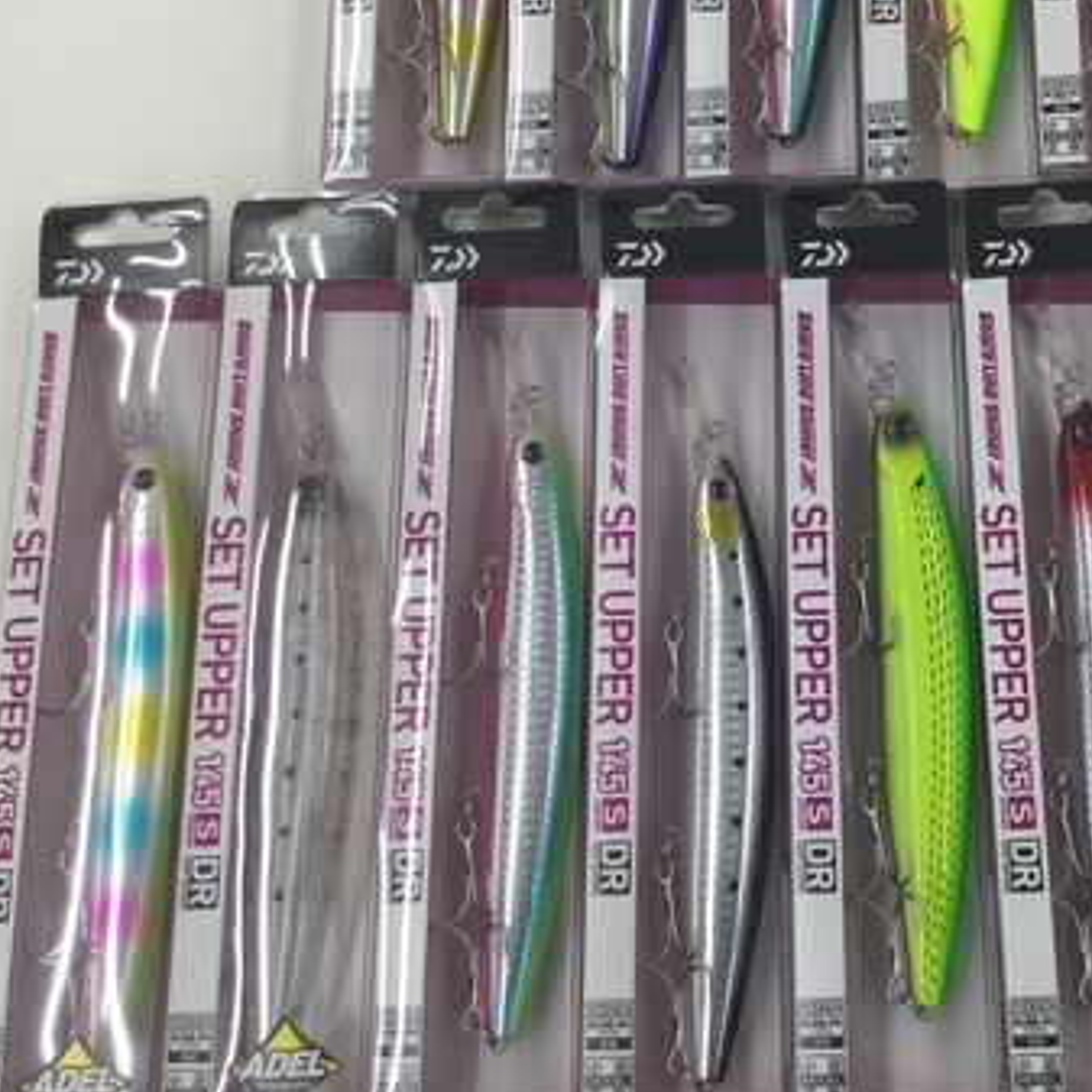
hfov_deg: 32.1
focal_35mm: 52
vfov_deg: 32.4
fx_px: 1856
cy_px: 331
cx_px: 842
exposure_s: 1/50
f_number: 2.4
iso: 32
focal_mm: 3.3
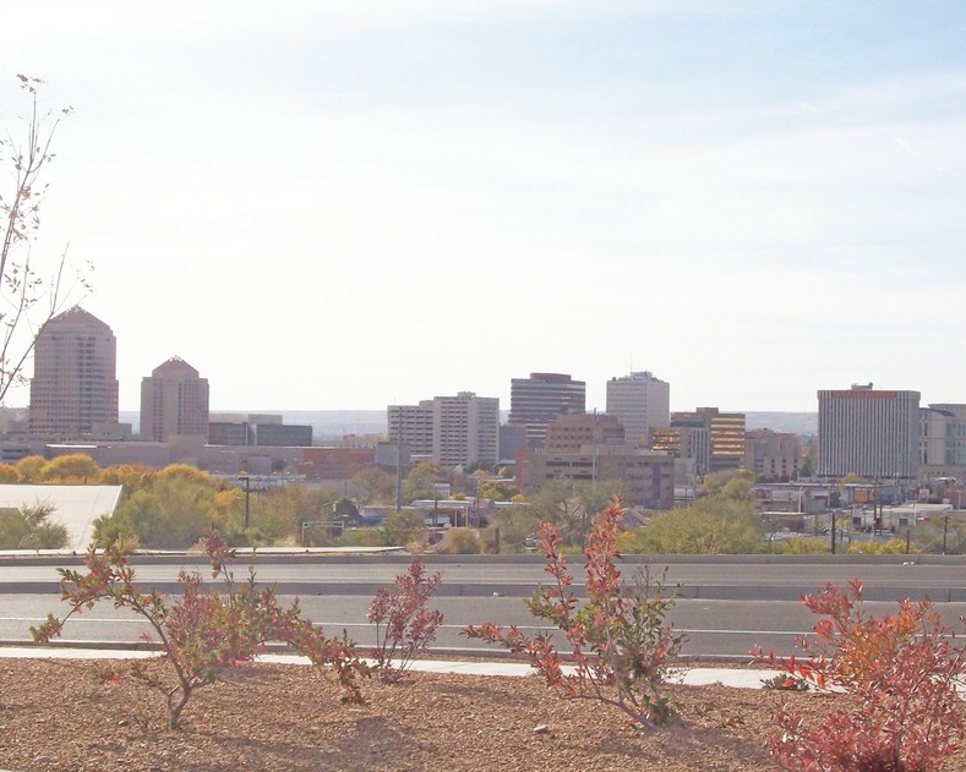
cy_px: 387
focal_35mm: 74
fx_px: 2115
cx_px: 498
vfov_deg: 20.7
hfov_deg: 25.7
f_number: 6.7
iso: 80
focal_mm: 11.6
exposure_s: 1/612
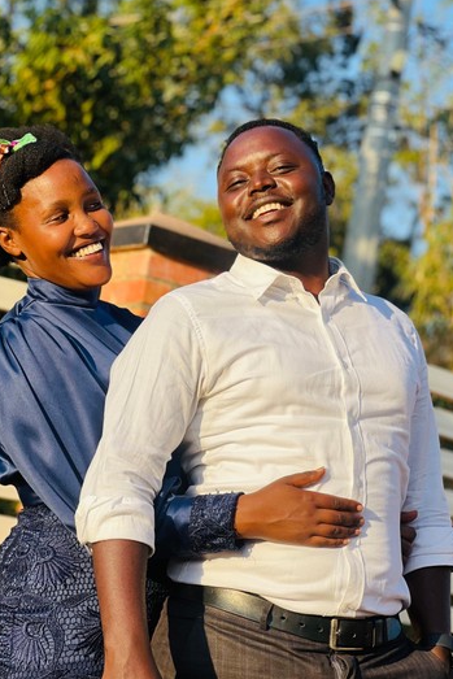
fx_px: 1848
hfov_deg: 14.0
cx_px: 222
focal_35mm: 98
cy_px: 308
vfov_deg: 20.8
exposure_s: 1/184
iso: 25
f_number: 2.8
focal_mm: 9
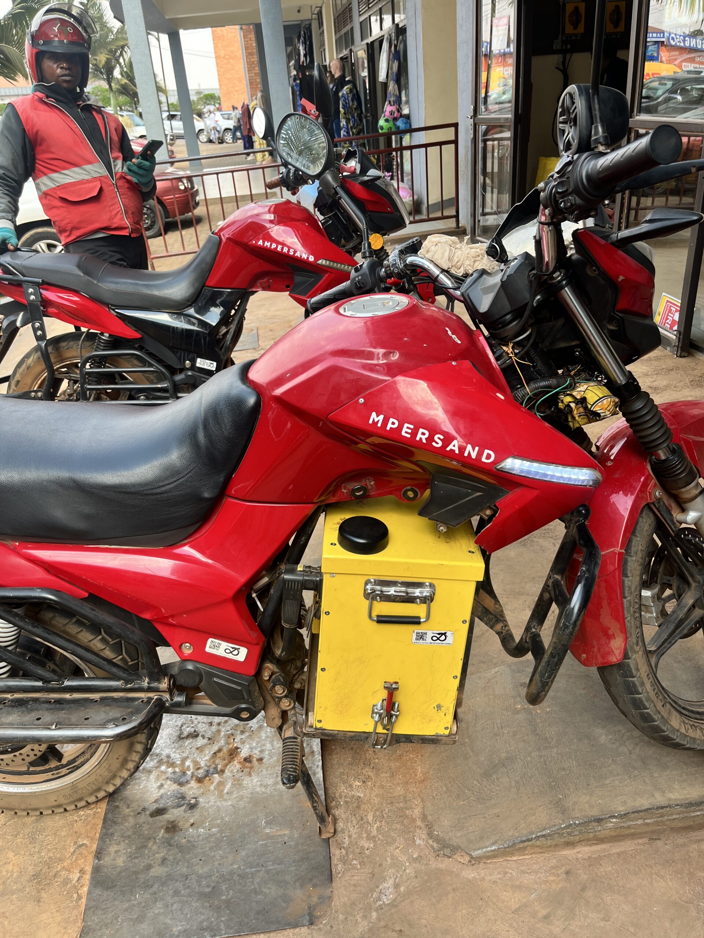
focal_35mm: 26
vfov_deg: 67.3
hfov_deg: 53.1
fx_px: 705
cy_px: 469
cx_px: 352
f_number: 1.6
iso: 40
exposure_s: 1/281
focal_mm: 5.1
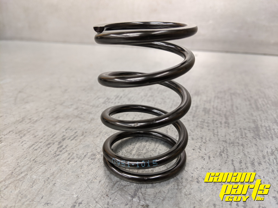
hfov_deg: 65.3
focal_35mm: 27
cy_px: 104
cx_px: 139
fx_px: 217
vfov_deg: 51.3
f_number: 1.8
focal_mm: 4.44
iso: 106
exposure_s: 1/24
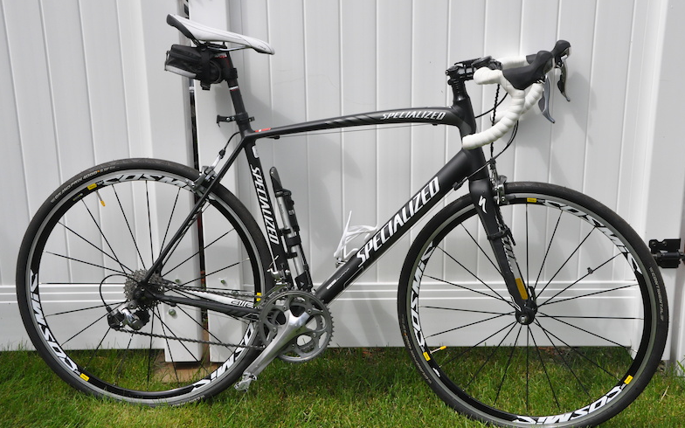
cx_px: 346
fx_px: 1018
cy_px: 223
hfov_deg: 37.2
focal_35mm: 55
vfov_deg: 23.8
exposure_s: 1/640
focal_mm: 35
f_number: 13
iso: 1000
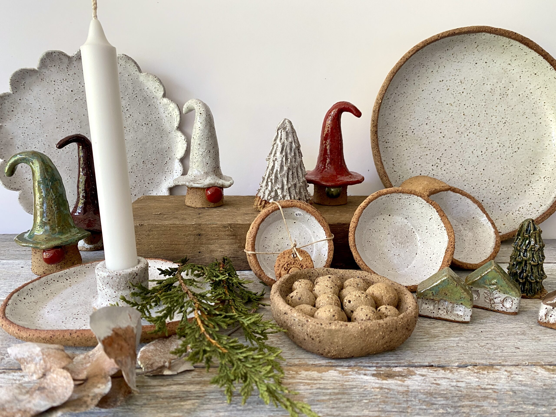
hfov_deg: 67.3
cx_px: 278
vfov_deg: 53.1
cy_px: 208
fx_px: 418
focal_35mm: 26
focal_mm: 4.25
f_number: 1.8
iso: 125
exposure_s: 1/90
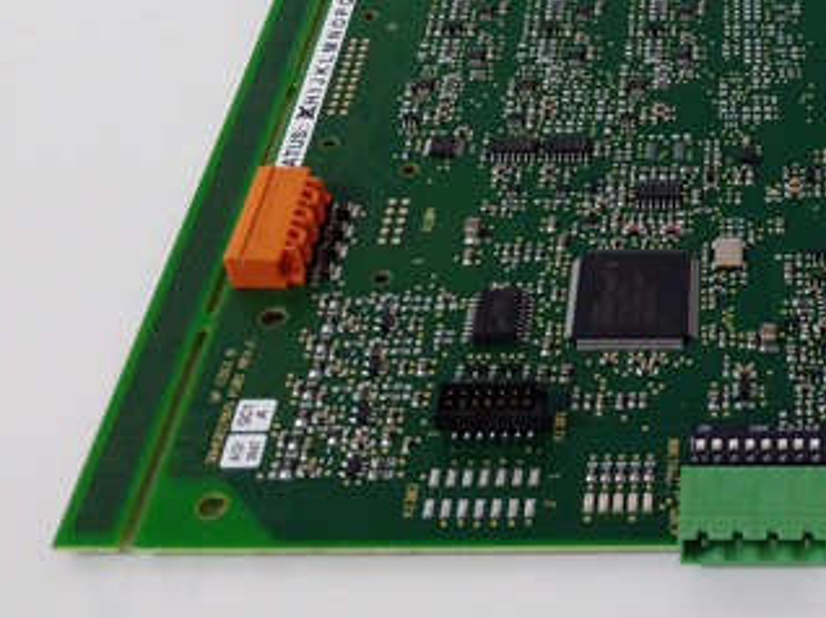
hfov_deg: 35.2
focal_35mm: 51
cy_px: 210
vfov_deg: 28.4
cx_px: 753
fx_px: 1216
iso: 432
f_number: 2
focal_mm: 3.79
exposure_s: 1/33
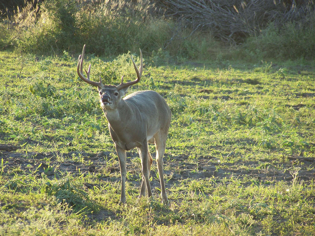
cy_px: 118
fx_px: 2621
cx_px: 158
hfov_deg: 6.9
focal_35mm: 288
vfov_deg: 5.2
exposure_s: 1/180
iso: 80
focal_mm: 47.7
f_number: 3.6
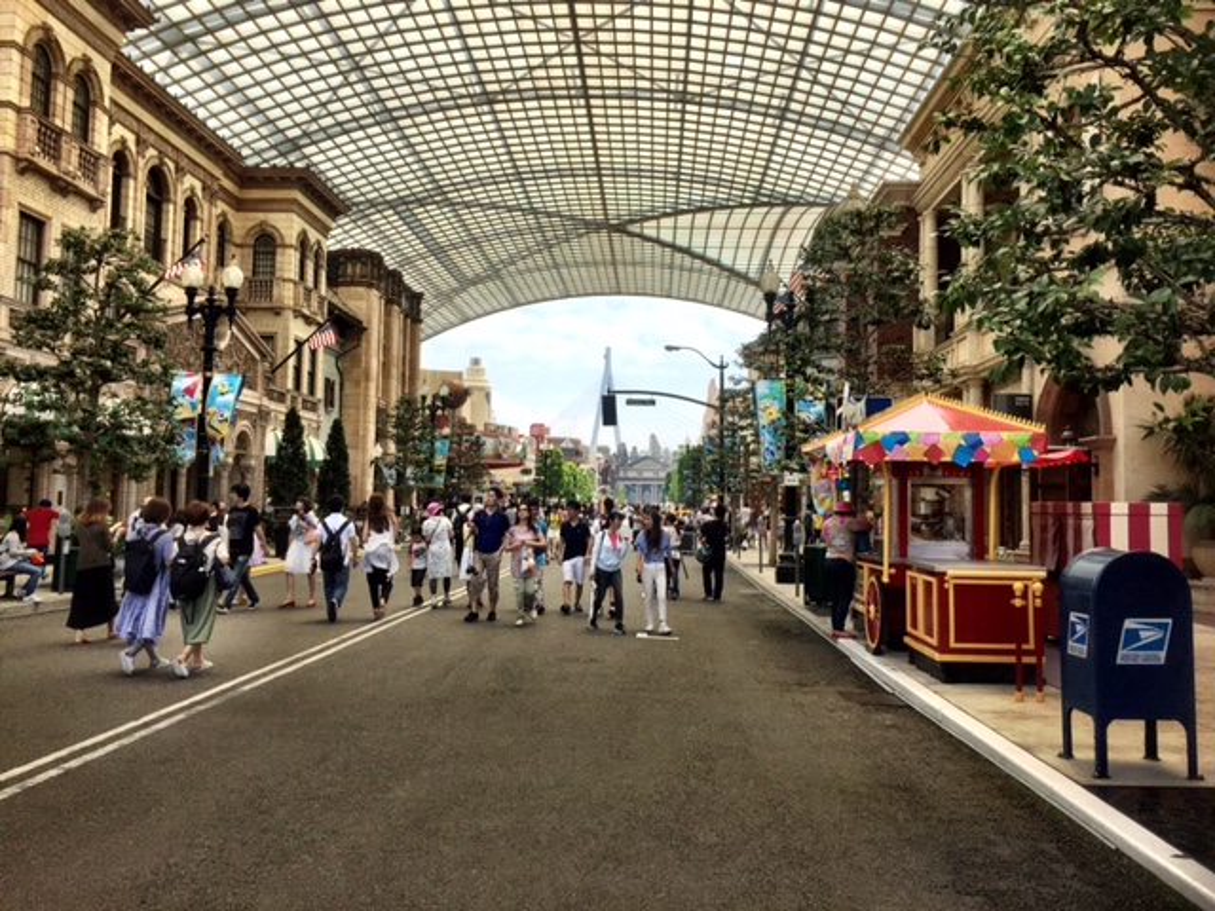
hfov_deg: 61.7
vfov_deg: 48.2
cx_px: 608
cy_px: 456
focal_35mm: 29
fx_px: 1018
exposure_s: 1/1647
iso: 32
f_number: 2.2
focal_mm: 4.15
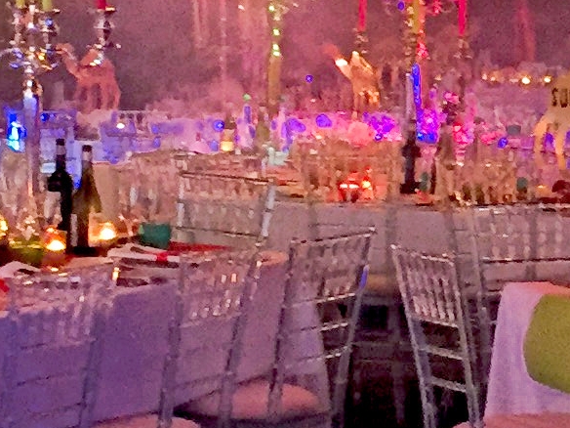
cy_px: 177
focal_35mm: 162
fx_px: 2668
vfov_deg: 9.2
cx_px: 590
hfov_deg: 12.0
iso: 250
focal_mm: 4.15
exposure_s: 1/17
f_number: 2.2
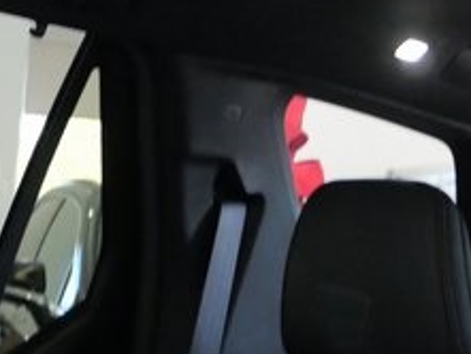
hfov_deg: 17.7
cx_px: 153
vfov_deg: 11.7
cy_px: -388
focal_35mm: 111
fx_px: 1511
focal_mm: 12
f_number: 3.5
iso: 3200
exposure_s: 1/25
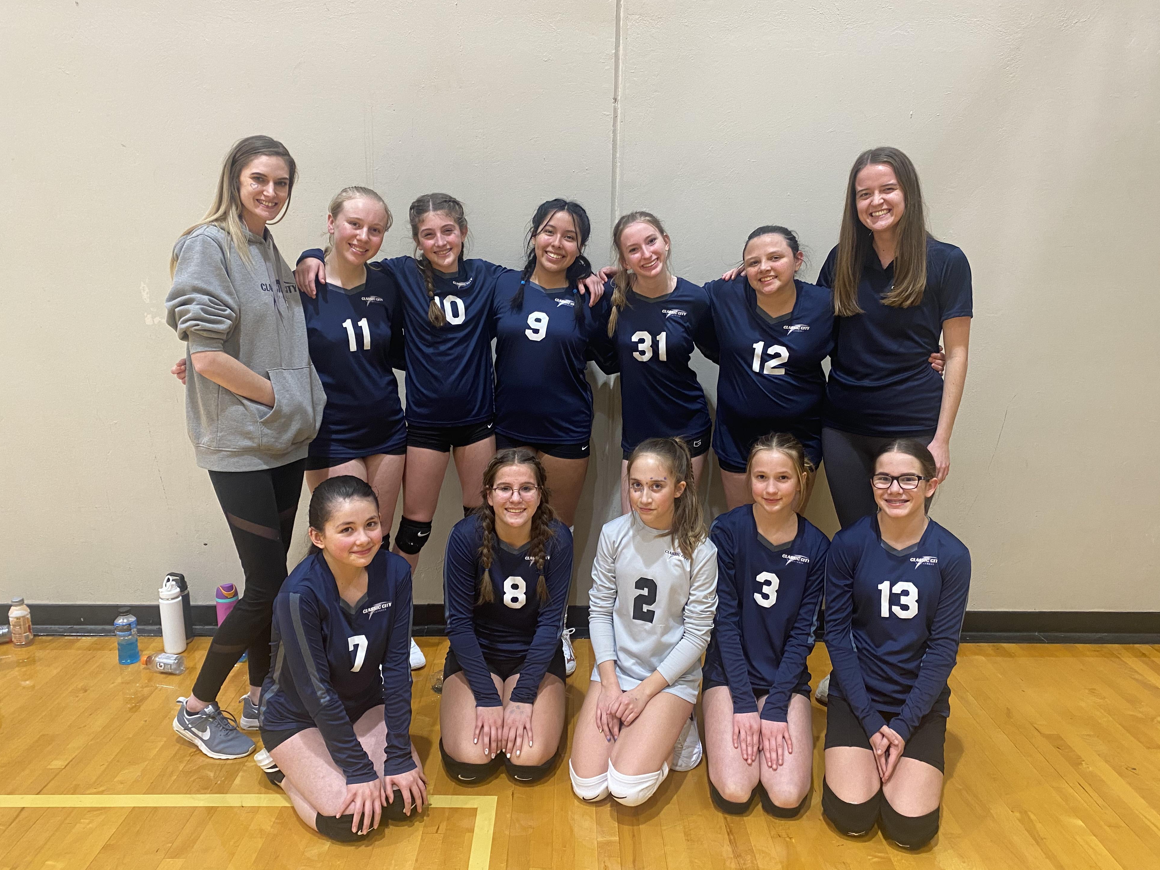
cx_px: 580
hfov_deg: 65.3
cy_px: 431
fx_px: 905
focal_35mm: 27
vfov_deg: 51.4
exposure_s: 1/60
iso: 160
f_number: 1.8
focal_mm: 4.25
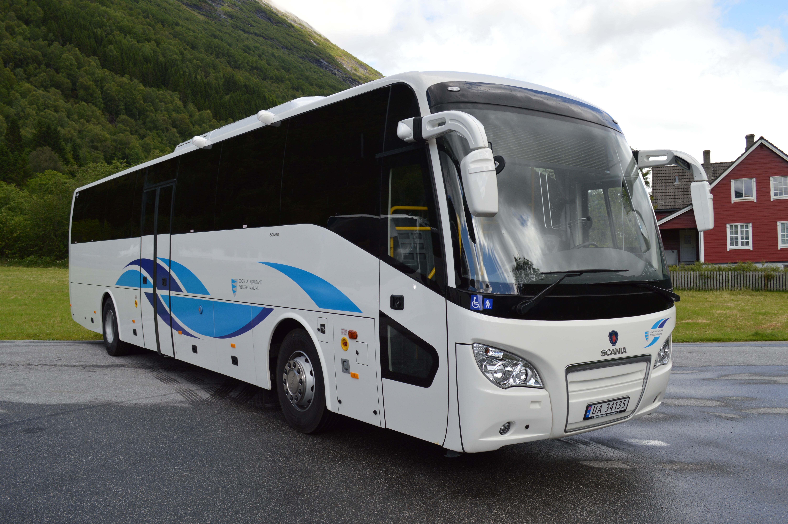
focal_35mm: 33
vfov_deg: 39.9
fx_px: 722
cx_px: 394
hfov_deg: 57.3
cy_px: 262
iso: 100
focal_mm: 22
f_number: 7.1
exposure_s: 1/200
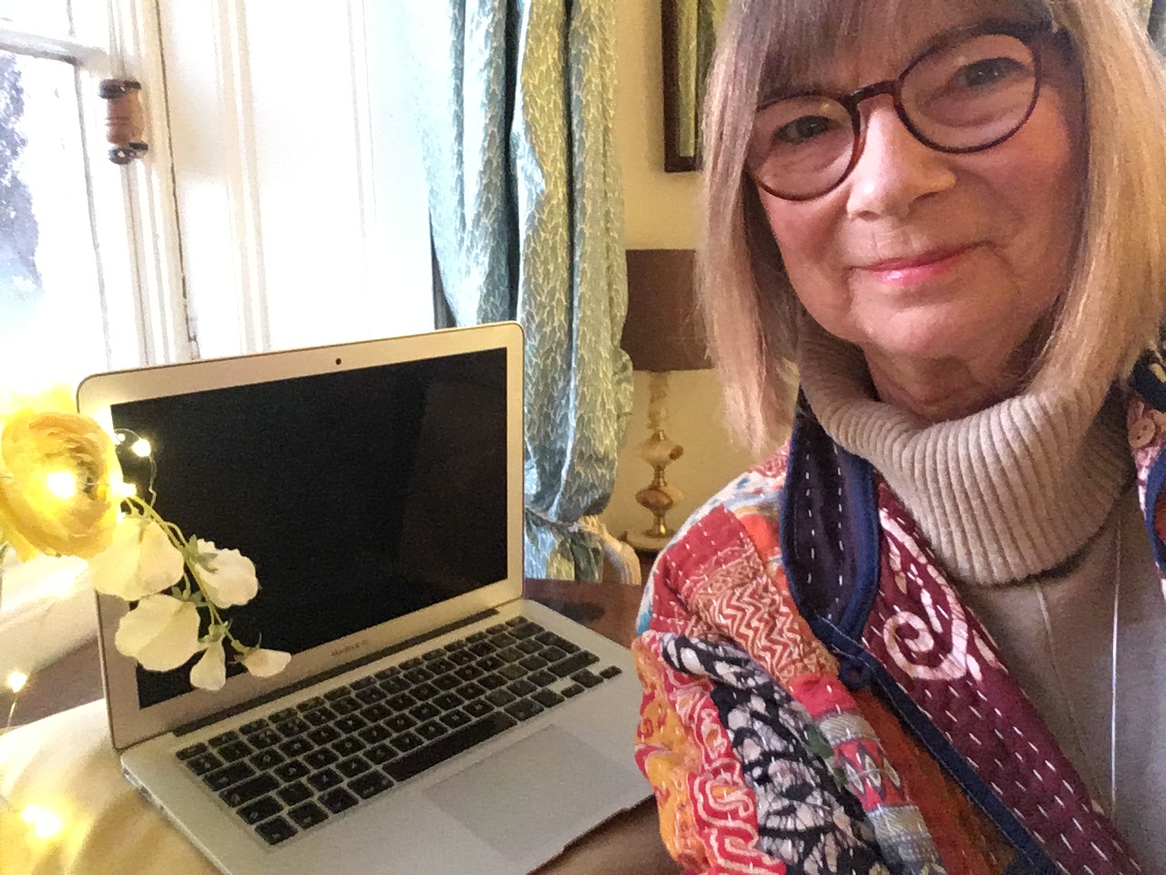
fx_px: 1044
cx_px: 583
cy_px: 438
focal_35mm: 31
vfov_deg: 45.4
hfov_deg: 58.4
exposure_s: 1/17
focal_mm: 2.15
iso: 640
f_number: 2.4
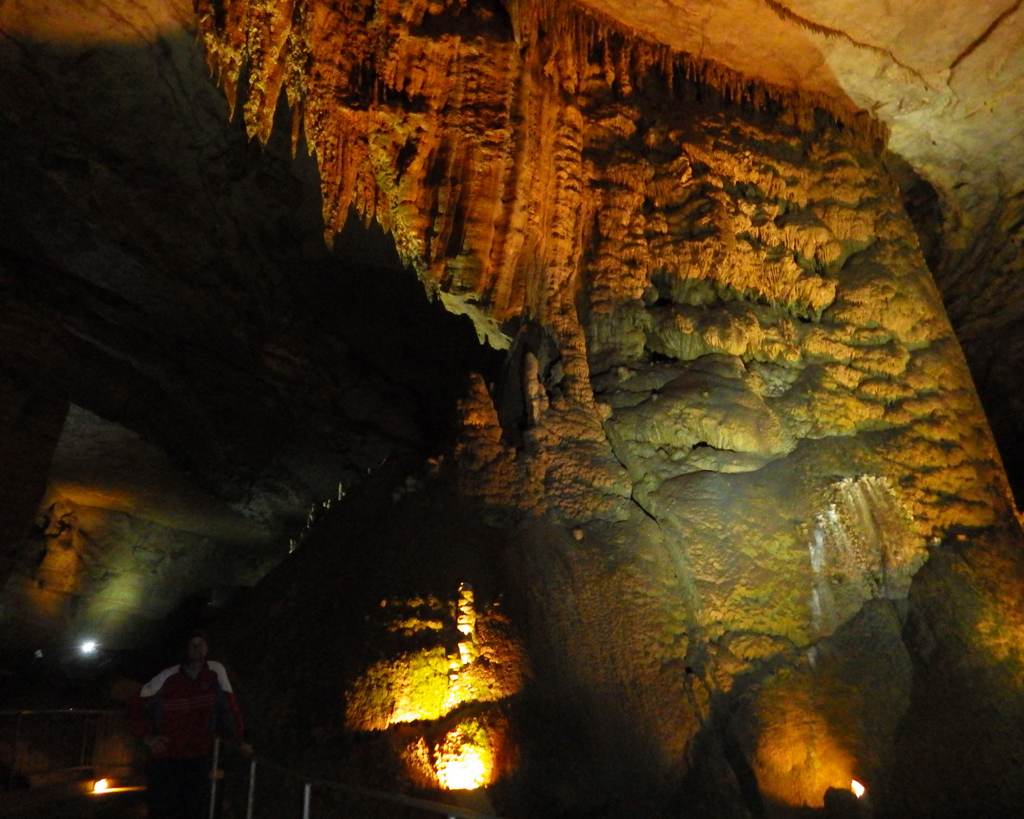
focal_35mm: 27
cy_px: 411
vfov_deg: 53.2
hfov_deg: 64.1
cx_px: 515
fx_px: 818
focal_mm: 4.5
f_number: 2
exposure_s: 1/8
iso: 1600
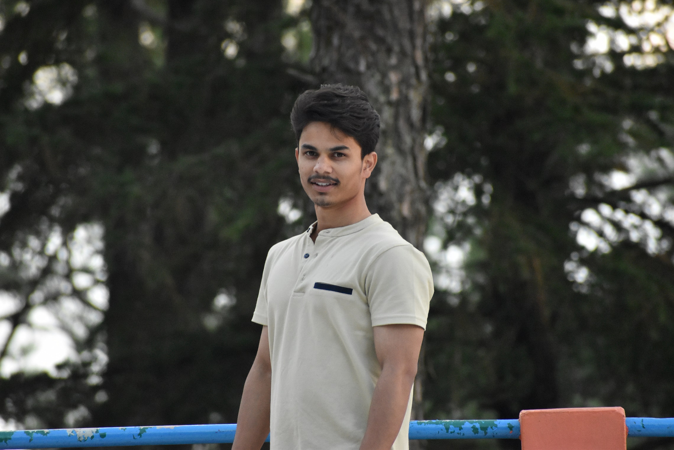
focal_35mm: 450
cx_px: 337
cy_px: 225
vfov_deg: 3.1
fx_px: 8424
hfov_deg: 4.6
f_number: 6.3
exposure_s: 1/500
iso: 3600
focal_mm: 300
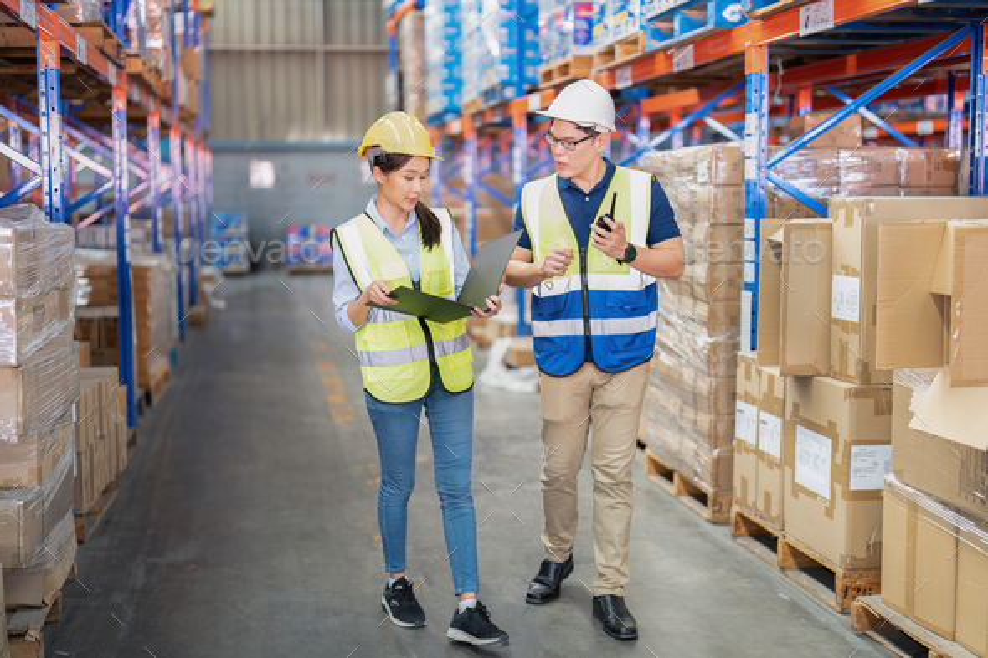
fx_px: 1372
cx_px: 494
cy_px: 329
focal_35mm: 50
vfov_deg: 27.0
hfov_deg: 39.6
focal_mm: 50
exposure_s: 1/200
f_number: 1.2
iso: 1250
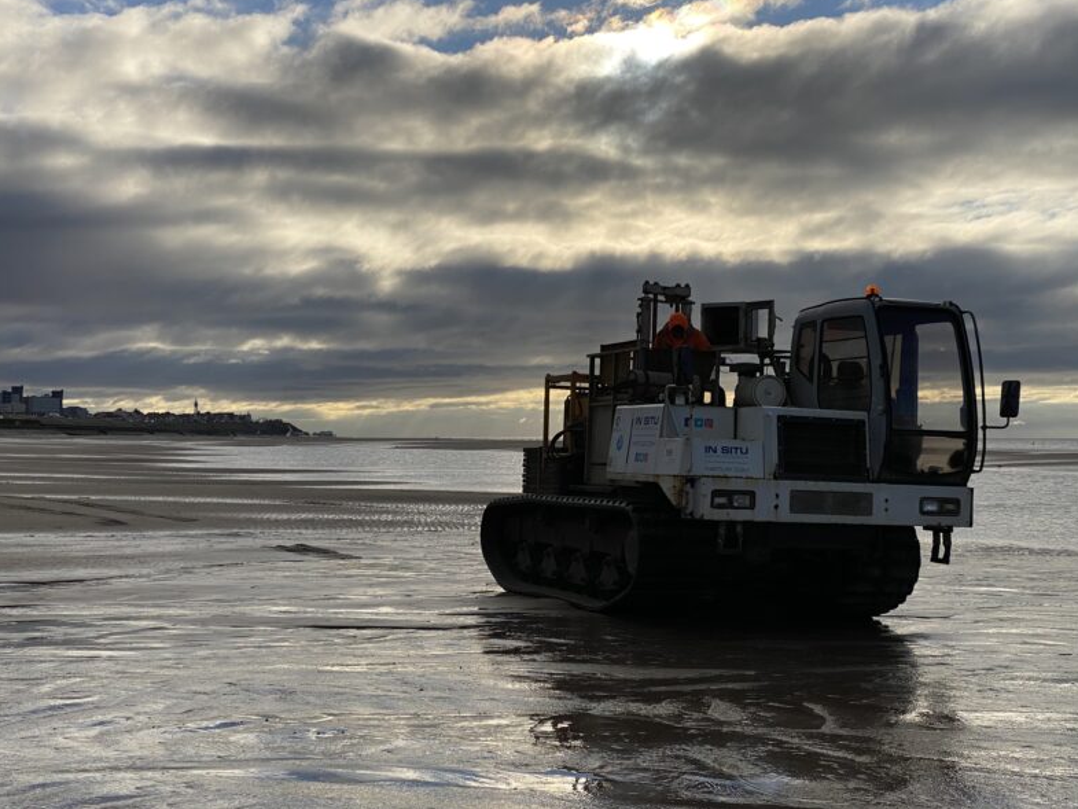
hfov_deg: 36.2
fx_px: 1651
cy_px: 402
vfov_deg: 27.5
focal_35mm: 53
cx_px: 545
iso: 25
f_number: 2
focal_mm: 6
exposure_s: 1/3984
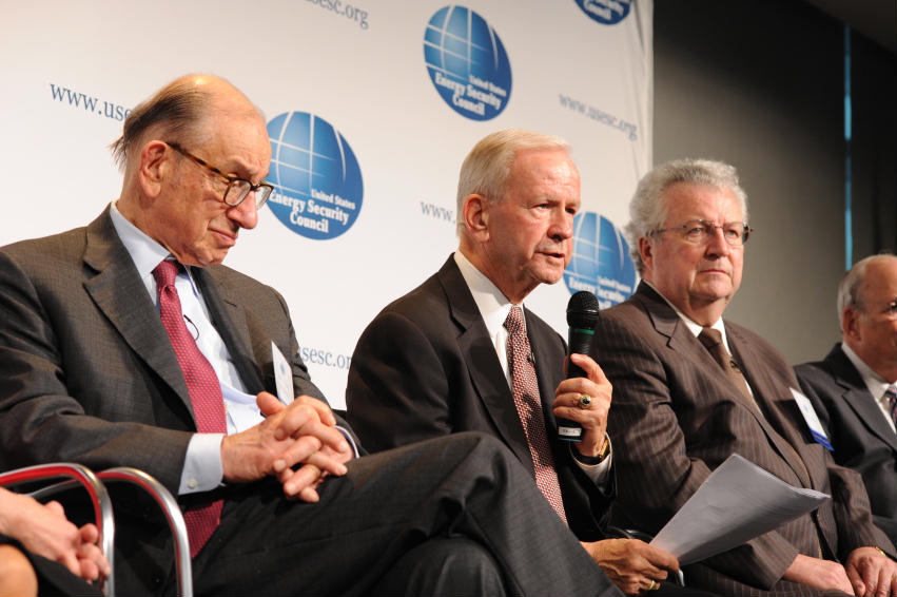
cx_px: 448
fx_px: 2116
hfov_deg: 23.9
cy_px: 298
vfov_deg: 16.0
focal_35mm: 85
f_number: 5
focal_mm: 85
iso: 1600
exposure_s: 1/100
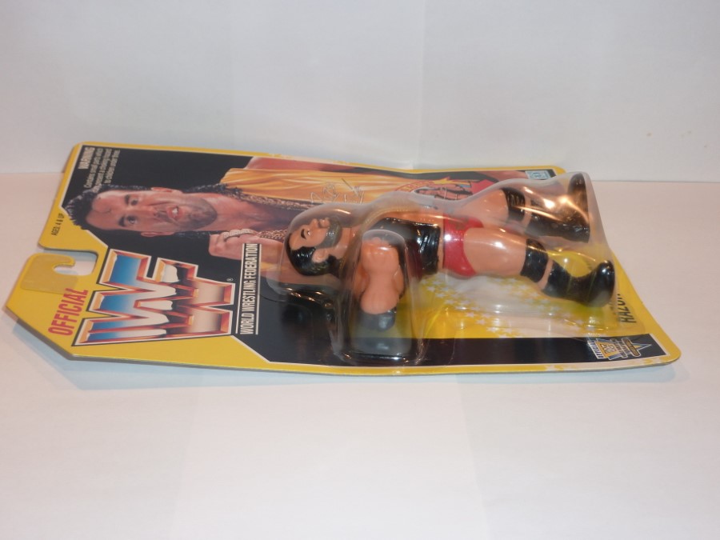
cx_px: 360
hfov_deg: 36.8
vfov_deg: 28.0
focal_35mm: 52
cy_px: 270
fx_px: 1082
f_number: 3.8
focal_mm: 8.5
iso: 100
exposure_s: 1/30
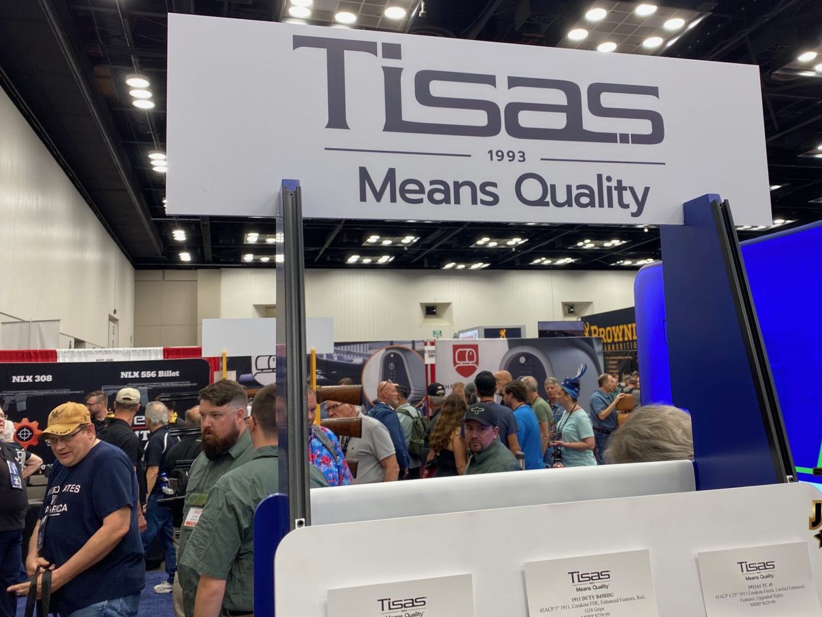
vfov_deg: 42.9
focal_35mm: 33
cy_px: 286
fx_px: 784
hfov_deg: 55.1
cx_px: 478
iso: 64
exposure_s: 1/120
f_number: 1.8
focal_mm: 4.25
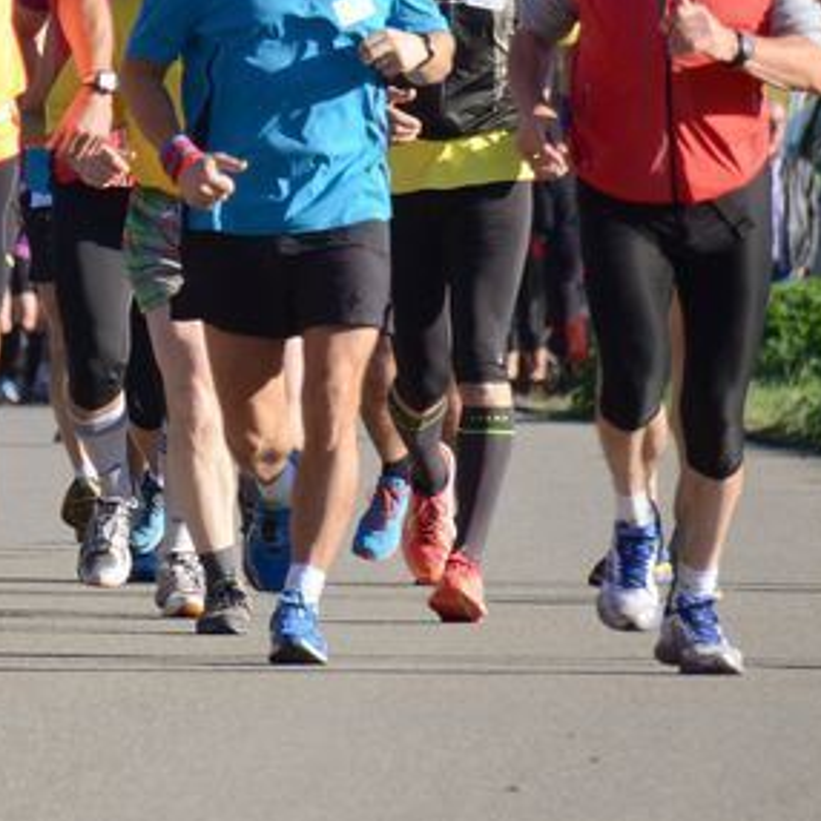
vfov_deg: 2.0
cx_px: -281
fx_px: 23881
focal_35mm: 890
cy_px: -23
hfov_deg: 2.0
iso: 100
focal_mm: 200
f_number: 6.3
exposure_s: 1/250
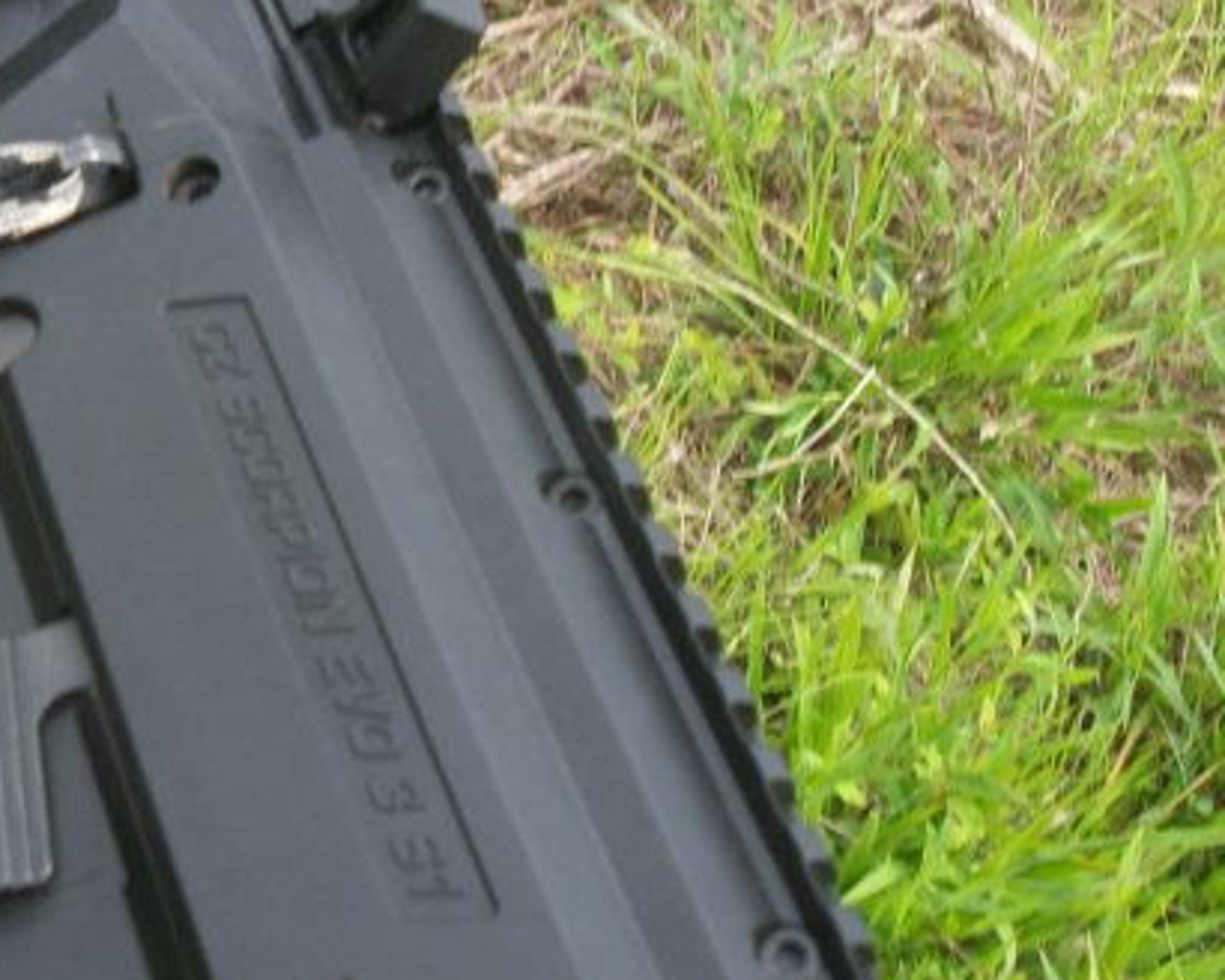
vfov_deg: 19.6
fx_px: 2828
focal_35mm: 78
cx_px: 125
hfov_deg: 23.8
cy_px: 308
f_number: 8.8
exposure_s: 1/60
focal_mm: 5.7
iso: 80
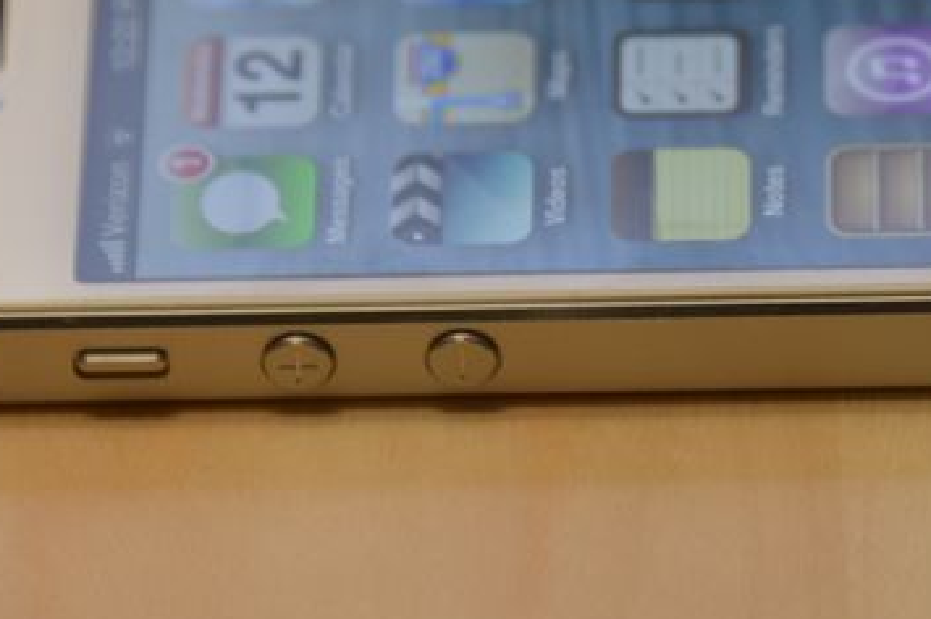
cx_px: 829
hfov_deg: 2.6
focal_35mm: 802
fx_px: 20721
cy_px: 144
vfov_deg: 1.7
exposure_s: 1/60
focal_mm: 300
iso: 800
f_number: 7.1
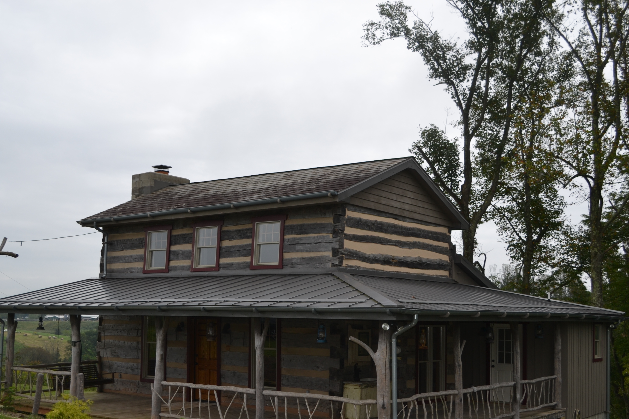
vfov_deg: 29.8
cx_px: 286
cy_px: 260
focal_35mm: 45
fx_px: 786
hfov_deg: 43.6
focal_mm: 24
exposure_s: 1/200
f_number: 4
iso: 100
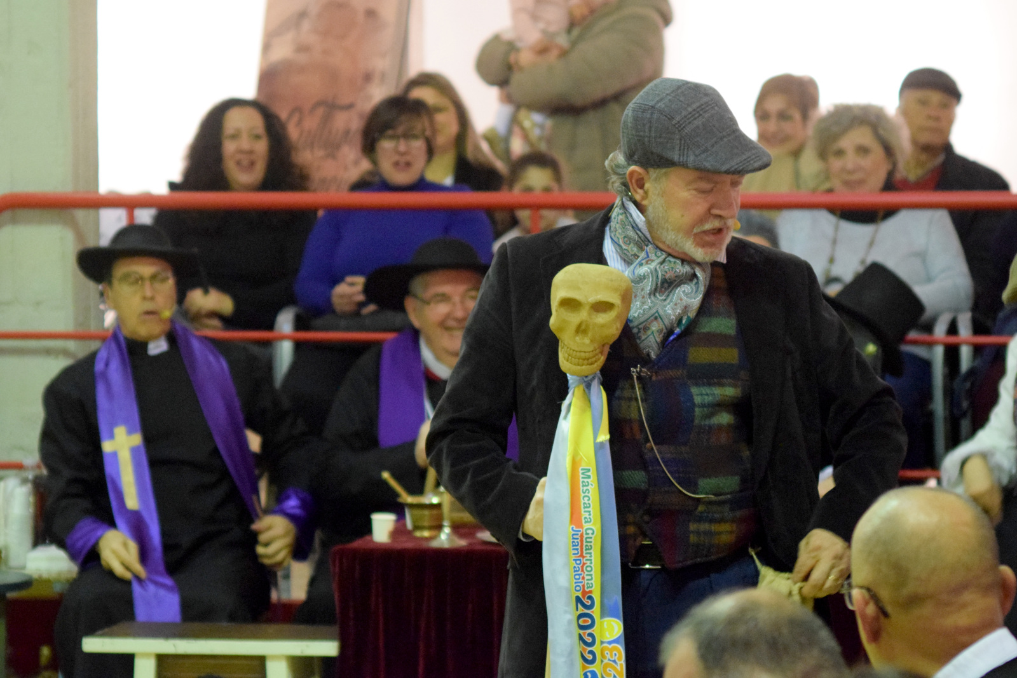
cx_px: 508
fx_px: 4746
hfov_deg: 12.2
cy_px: 339
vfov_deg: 8.2
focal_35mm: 168
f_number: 4.8
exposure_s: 1/50
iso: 6400
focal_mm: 112
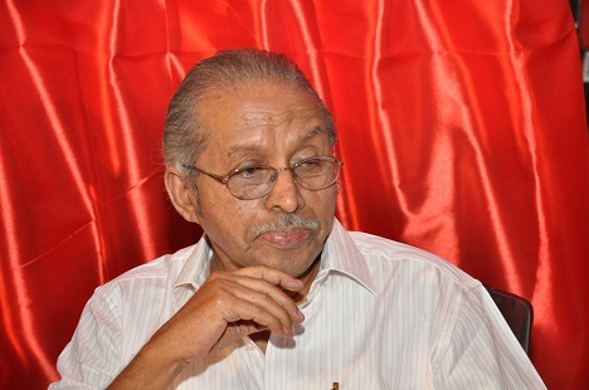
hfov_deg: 17.1
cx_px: 294
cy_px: 195
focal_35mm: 120
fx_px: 1959
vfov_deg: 11.4
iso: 800
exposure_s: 1/60
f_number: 5.6
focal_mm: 80
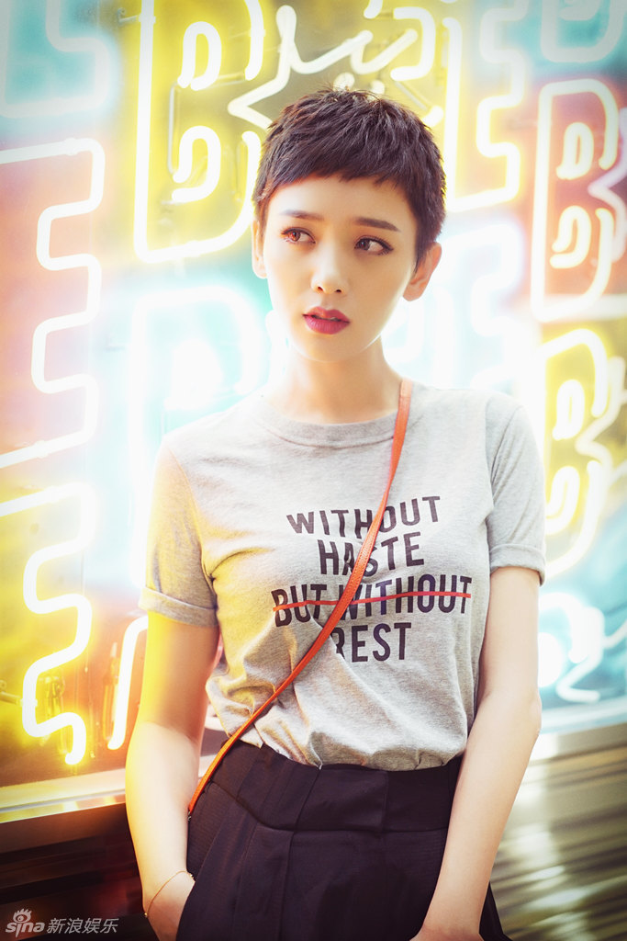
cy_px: 470
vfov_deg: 36.2
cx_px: 314
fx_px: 1436
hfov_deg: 24.6
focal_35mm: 55
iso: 500
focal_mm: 55
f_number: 2.5
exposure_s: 1/50
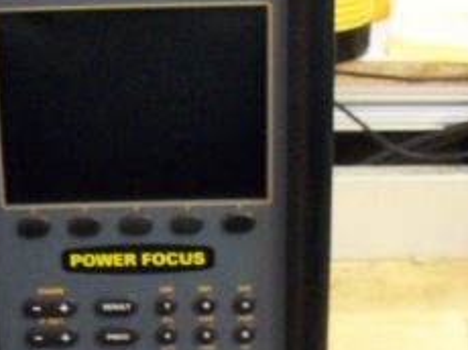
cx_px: 110
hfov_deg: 16.7
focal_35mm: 117
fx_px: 1580
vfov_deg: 12.2
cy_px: 468
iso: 320
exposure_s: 1/30
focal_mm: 6.3
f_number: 3
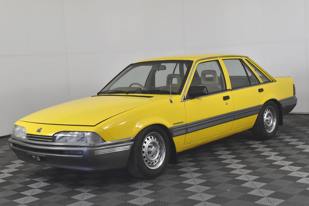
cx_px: 154
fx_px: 451
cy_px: 103
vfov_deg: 25.8
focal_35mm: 52
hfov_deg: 37.8
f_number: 10
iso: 1600
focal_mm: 35
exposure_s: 1/400
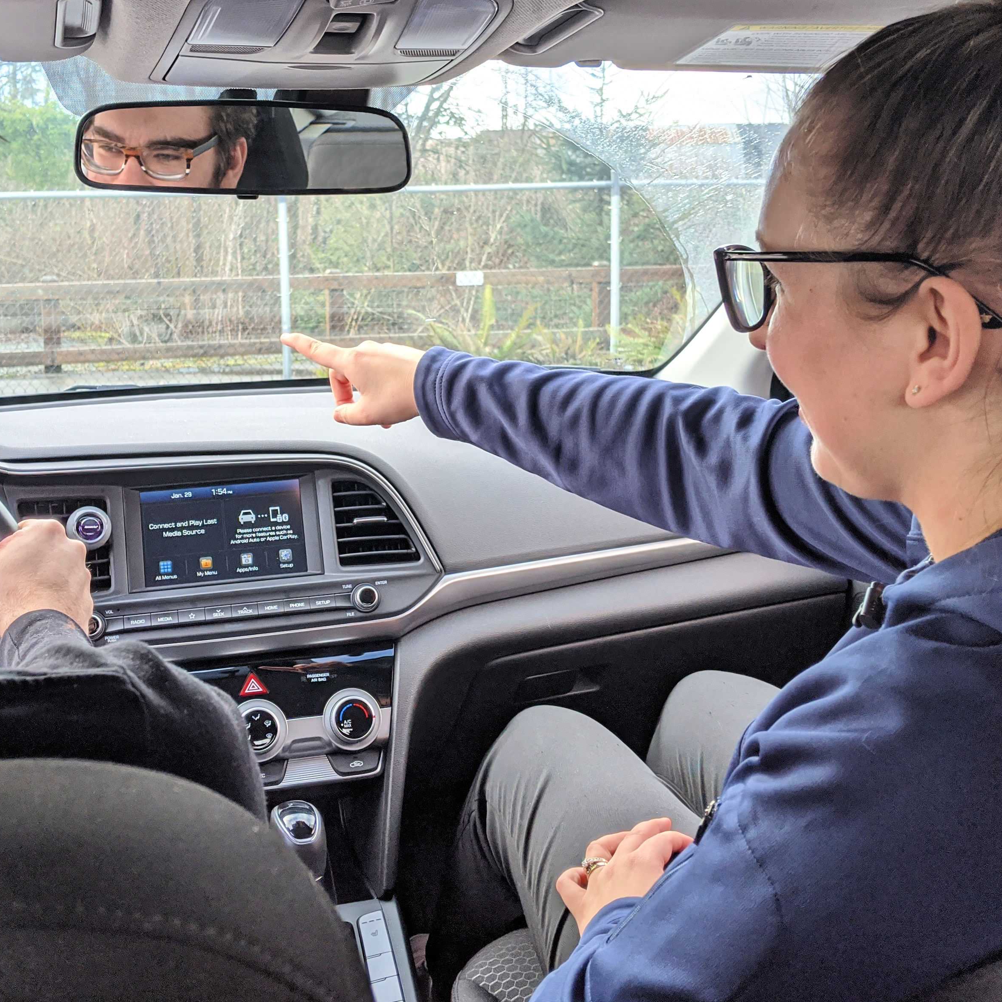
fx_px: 1343
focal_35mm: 41
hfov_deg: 40.7
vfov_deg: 40.8
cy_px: 412
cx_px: 398
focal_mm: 4.44
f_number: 1.8
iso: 65
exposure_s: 1/301
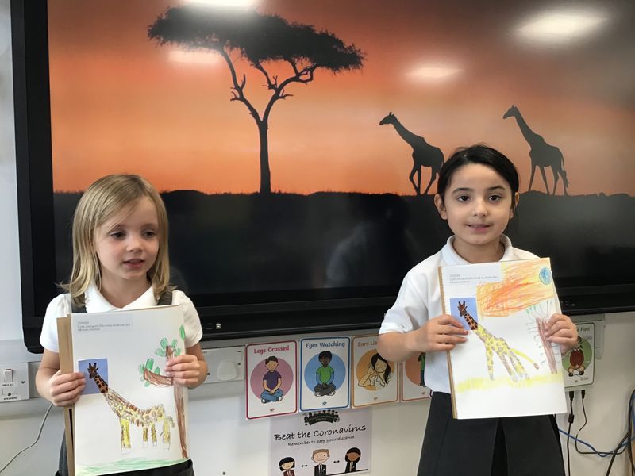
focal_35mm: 31
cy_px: 238
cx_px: 318
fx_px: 569
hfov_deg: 58.4
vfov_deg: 45.4
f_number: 2.4
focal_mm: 3.3
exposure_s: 1/33
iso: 64
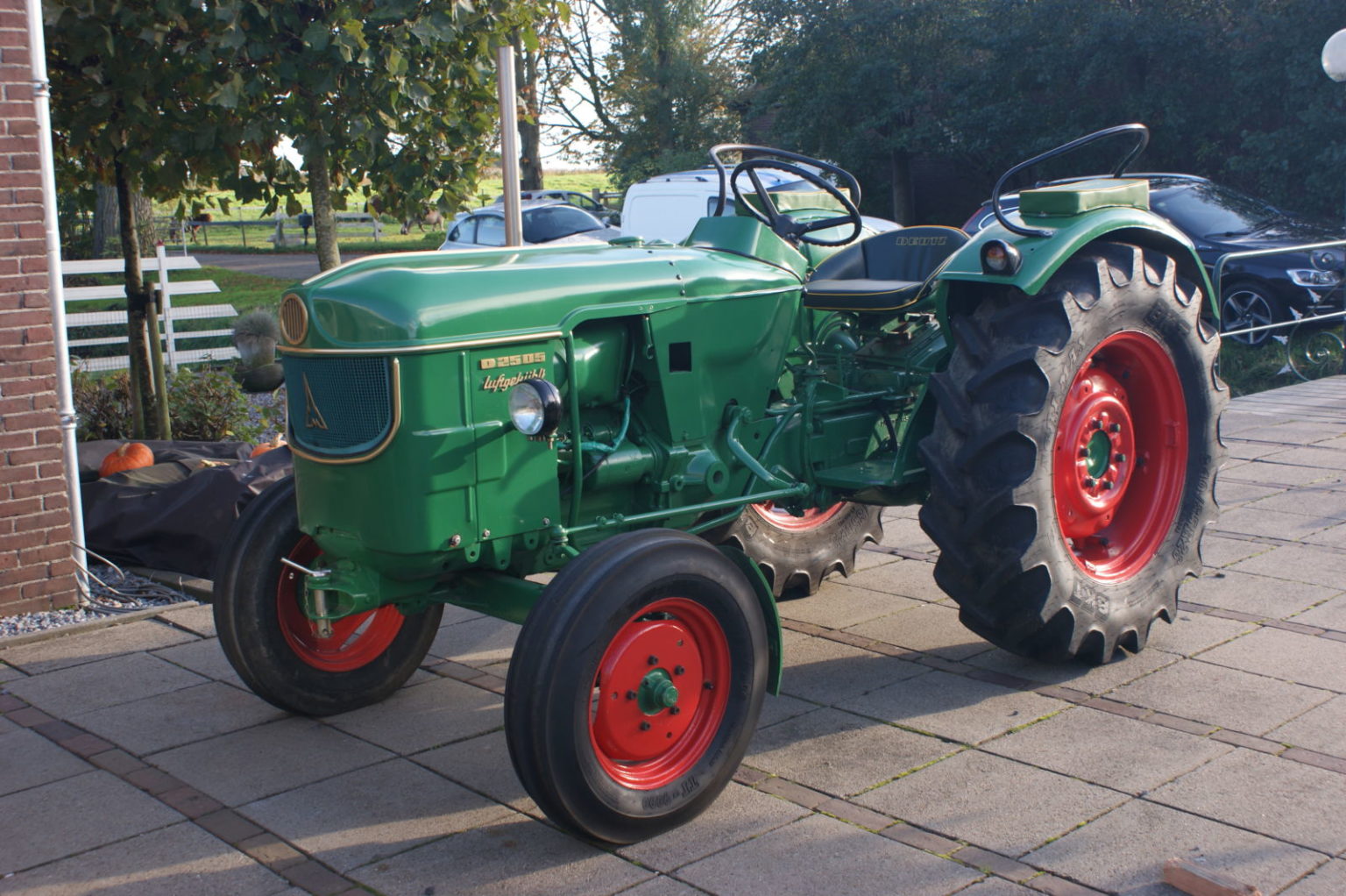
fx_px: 1569
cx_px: 673
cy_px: 448
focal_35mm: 42
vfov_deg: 31.9
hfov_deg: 46.4
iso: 100
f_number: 5.6
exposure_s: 1/60
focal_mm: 28
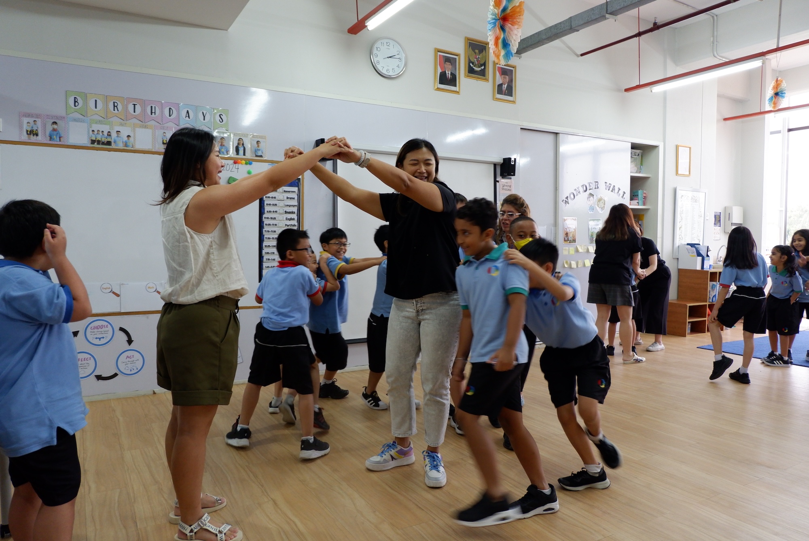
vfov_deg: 53.2
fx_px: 540
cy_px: 270
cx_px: 404
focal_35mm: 24
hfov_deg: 73.7
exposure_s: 1/70
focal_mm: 16
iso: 1250
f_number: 3.5
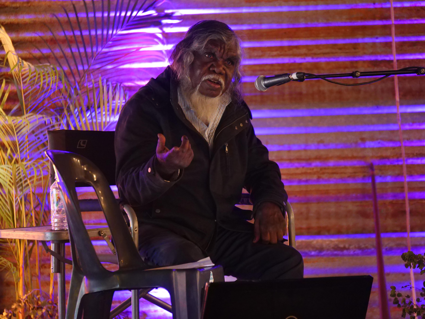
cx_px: 212
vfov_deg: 7.4
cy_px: 160
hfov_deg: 9.9
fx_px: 2456
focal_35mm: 200
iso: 3200
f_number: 2.8
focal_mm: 100
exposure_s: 1/25
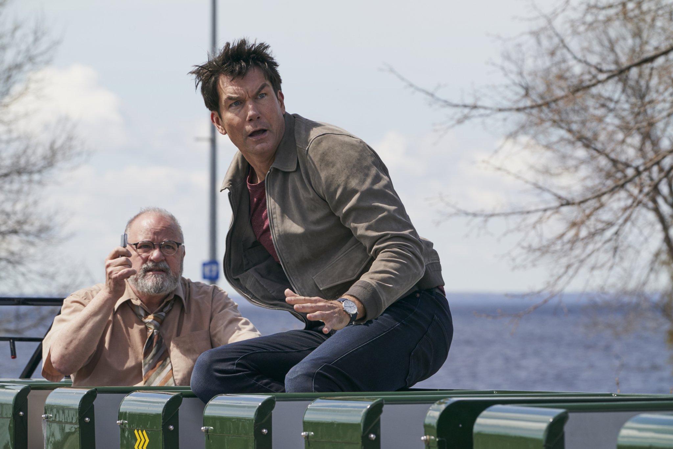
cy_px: 224
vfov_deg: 6.2
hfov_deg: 9.4
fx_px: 4112
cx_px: 336
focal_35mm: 220
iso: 500
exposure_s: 1/500
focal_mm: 220
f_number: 11
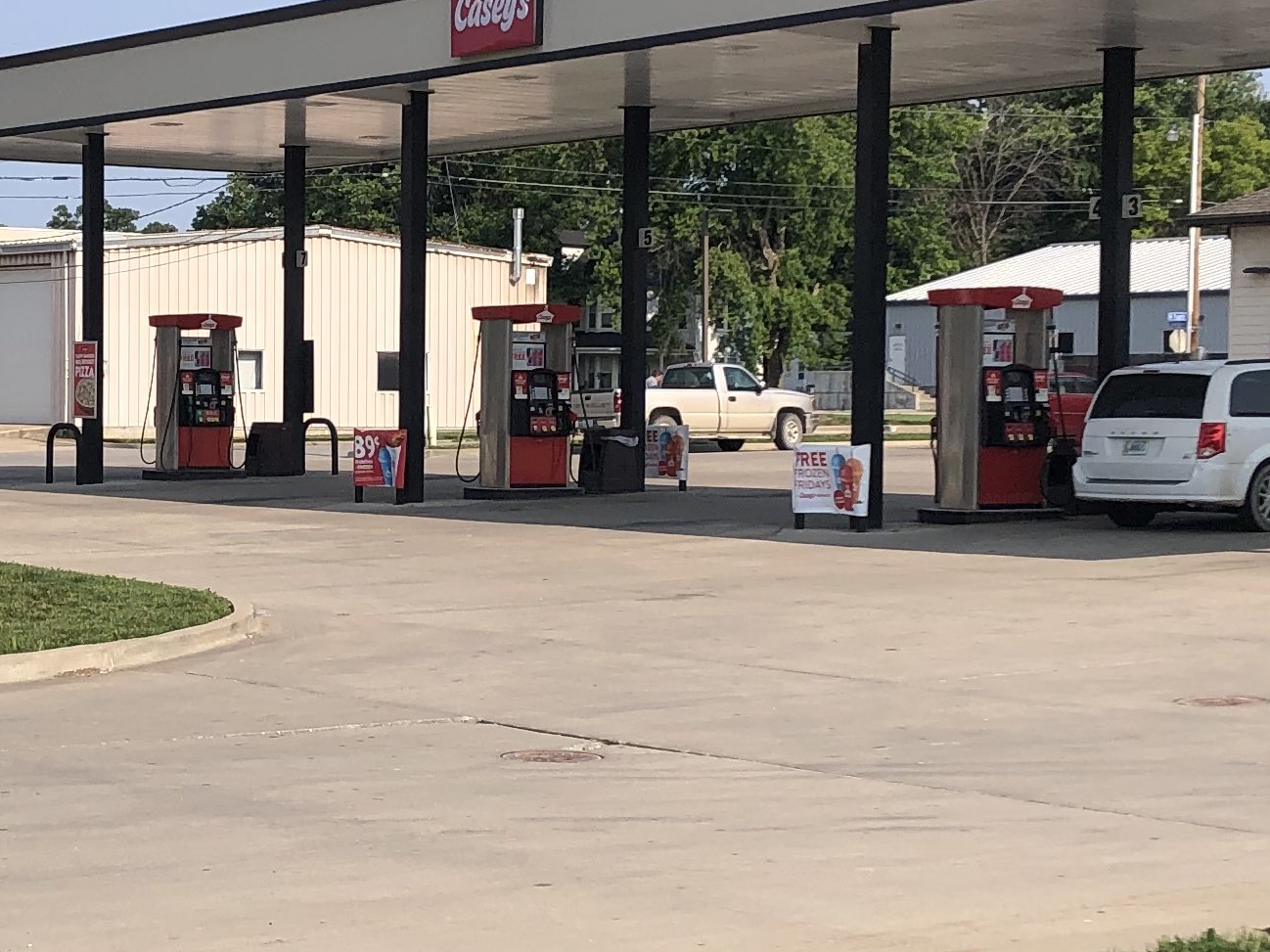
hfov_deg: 22.3
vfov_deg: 17.0
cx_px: 308
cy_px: 520
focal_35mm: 87
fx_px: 3191
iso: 20
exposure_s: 1/2000
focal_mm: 3.99
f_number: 1.8
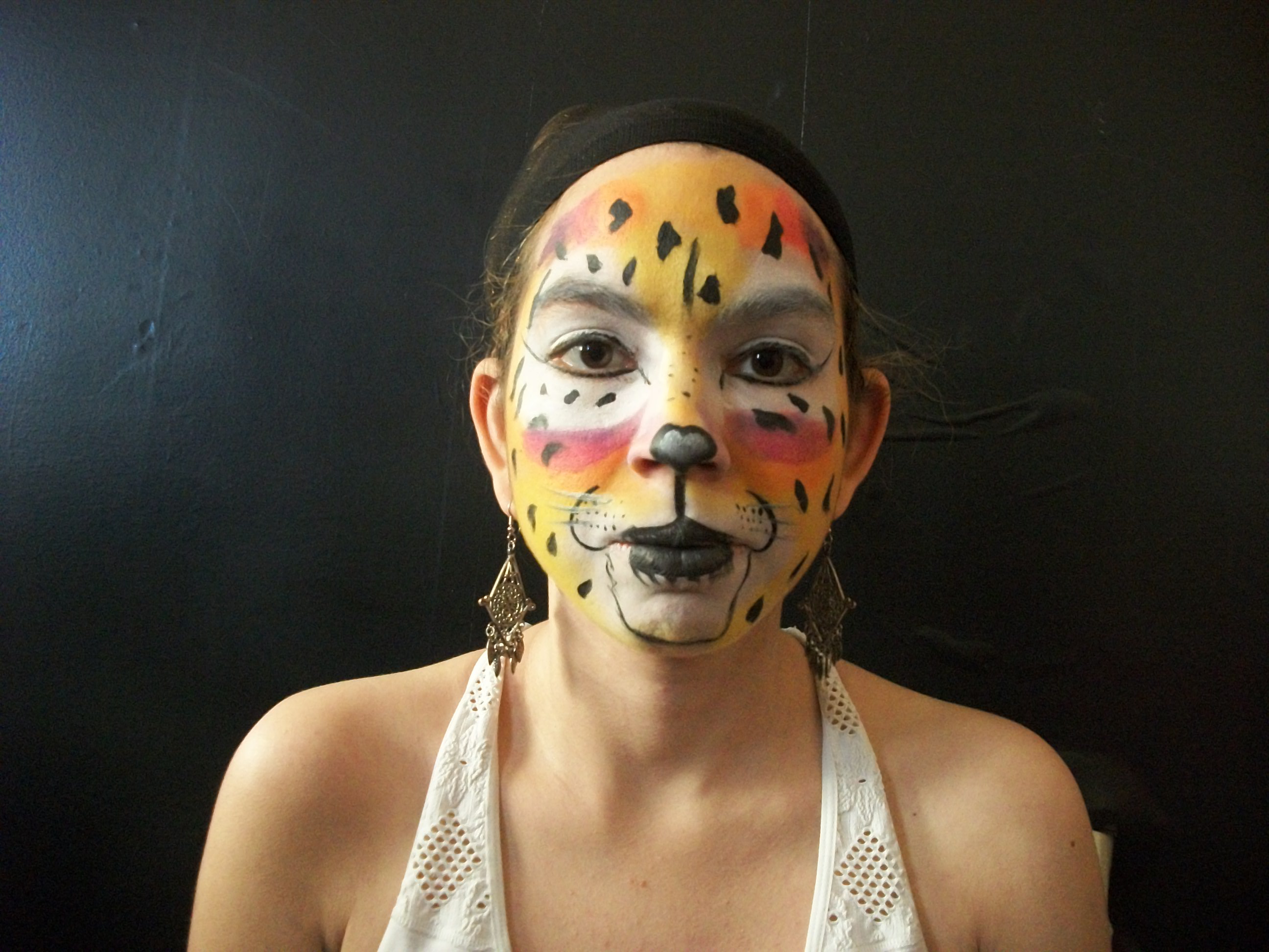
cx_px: 634
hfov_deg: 56.8
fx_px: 1173
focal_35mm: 32
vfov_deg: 44.2
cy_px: 476
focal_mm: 5.7
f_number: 2.9
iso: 400
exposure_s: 1/10
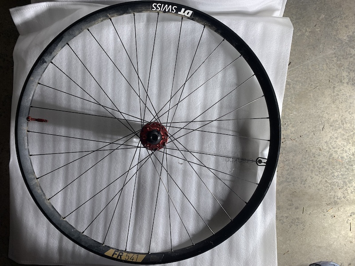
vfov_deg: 53.1
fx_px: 267
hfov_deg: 67.3
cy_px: 133
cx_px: 178
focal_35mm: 26
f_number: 1.8
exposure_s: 1/120
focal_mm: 4.25
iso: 50
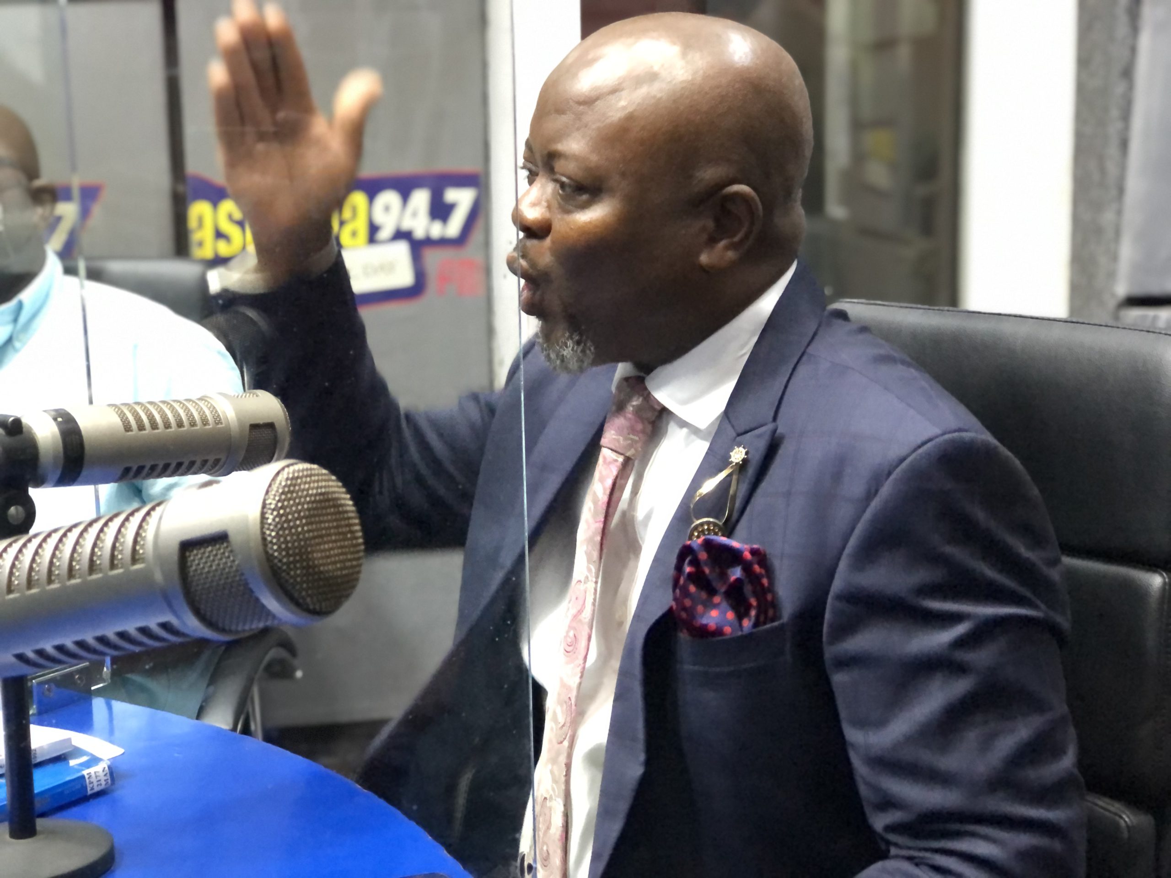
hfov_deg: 33.8
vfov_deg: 25.7
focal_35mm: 57
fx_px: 1928
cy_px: 439
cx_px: 586
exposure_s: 1/33
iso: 1250
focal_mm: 6.6
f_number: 2.8
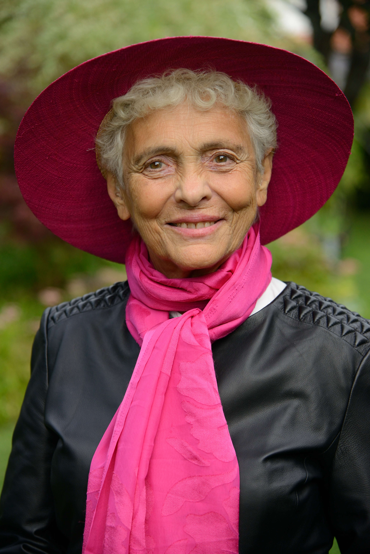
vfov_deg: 21.5
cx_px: 185
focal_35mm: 95
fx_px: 1463
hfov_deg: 14.4
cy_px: 277
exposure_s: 1/2000
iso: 1000
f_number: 4.5
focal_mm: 95
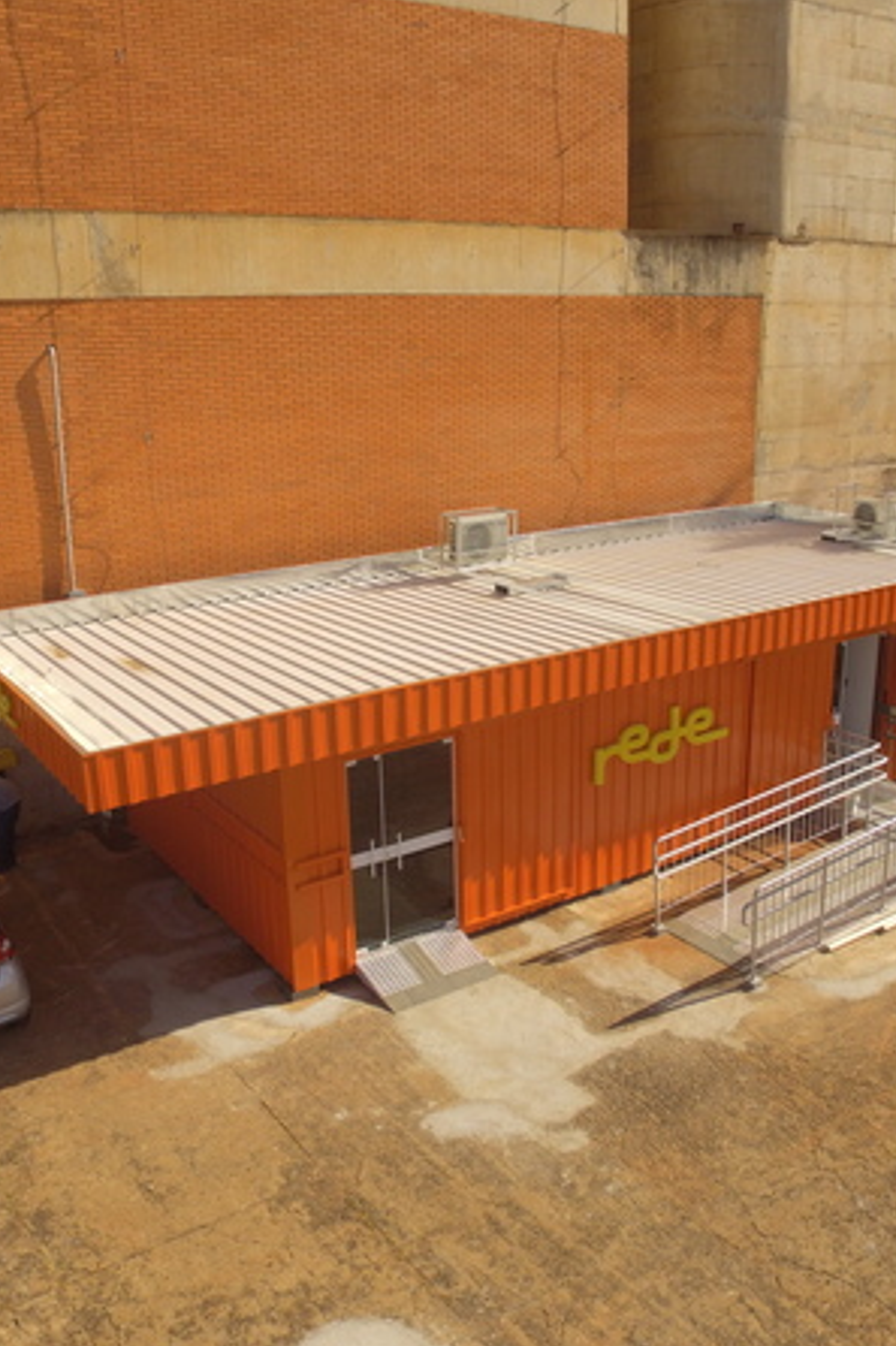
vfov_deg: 65.5
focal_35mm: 28
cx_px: 525
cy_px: 673
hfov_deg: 46.2
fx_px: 1046
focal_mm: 3.61
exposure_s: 1/1212
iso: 100
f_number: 2.8
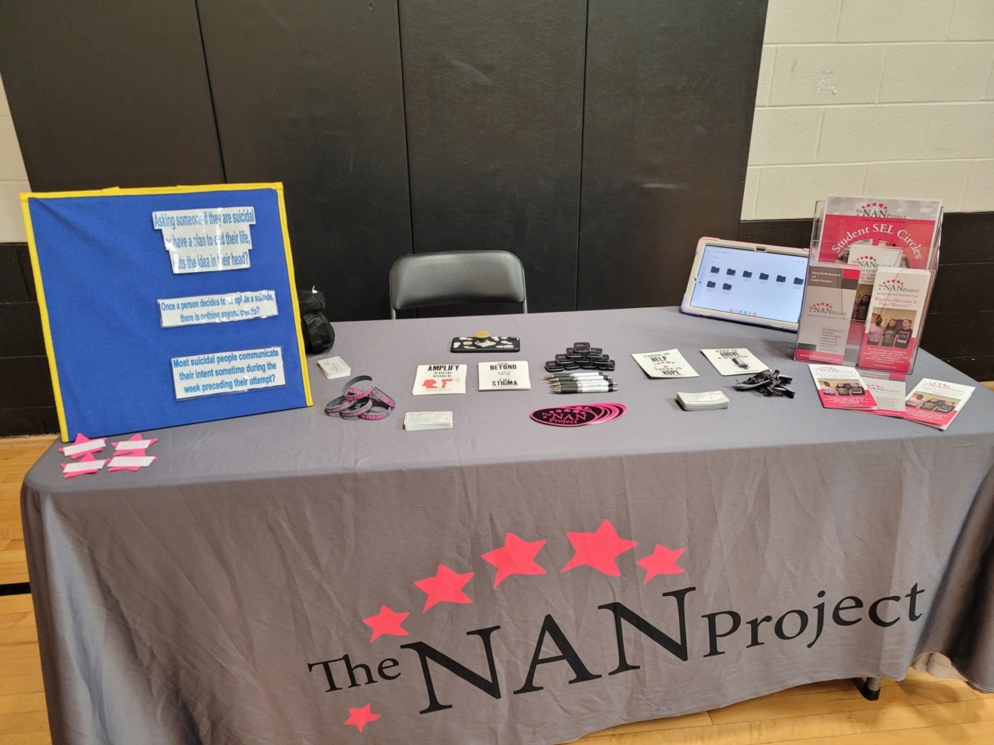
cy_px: 372
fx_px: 747
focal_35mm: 26
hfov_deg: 67.3
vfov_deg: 53.1
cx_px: 497
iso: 250
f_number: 1.8
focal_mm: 5.4
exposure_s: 1/60
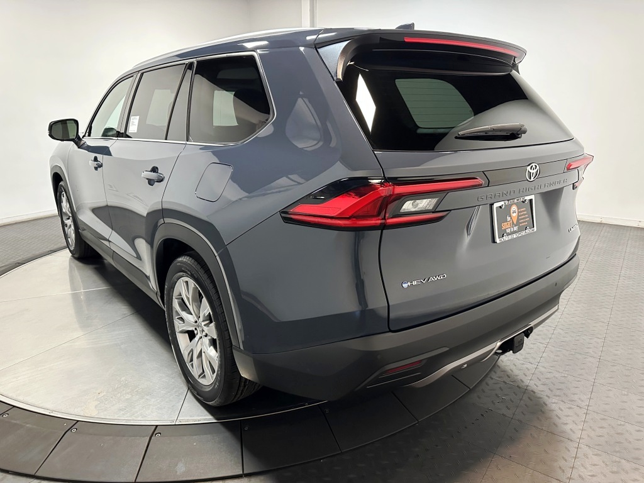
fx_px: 446
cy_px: 242
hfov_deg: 71.6
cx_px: 322
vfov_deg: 56.8
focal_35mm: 24
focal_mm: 6.86
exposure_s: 1/60
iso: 800
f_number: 1.78
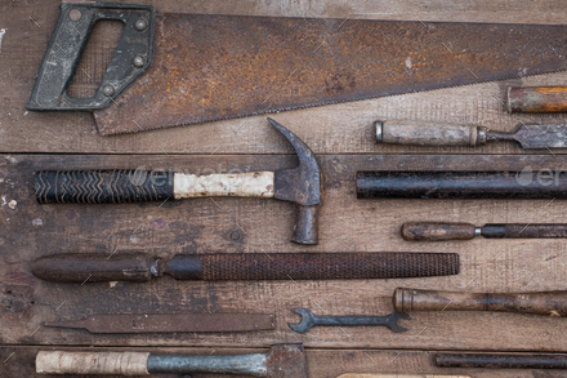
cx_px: 376
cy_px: 237
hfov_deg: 28.3
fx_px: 1118
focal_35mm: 71
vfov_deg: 19.1
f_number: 13
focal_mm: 35
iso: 200
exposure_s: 1/20
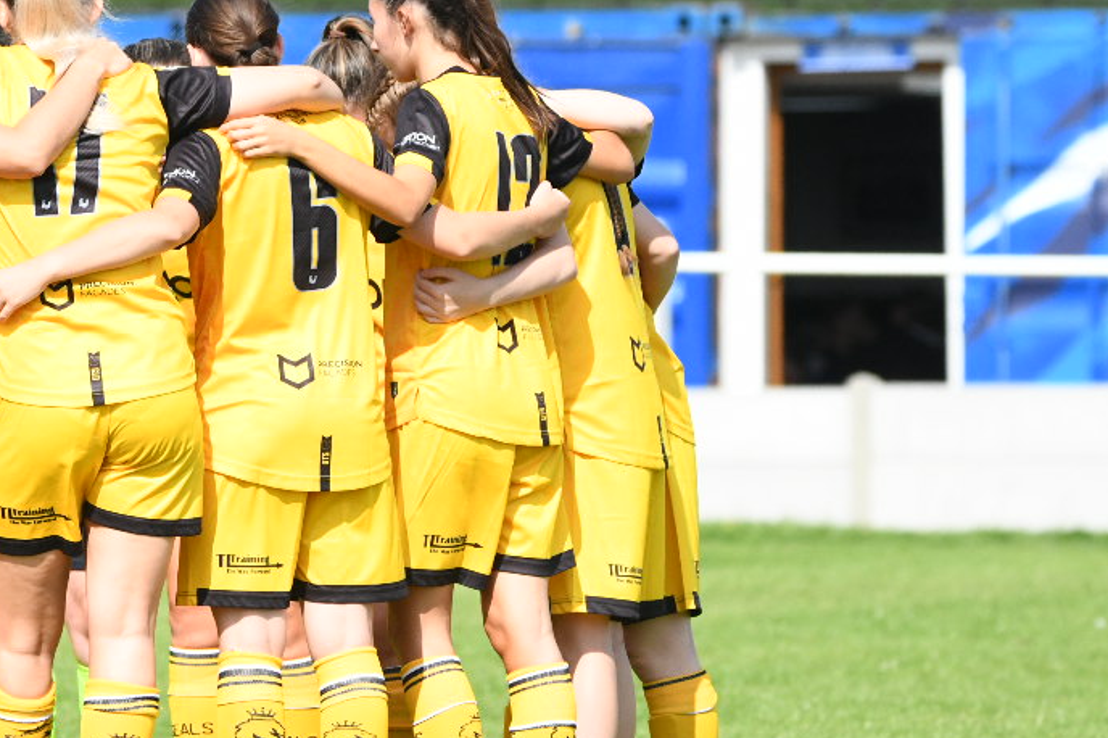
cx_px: 285
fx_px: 19564
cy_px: 250
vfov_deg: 2.2
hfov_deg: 3.2
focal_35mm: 636
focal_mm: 270
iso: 2000
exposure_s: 1/8000
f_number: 5.6
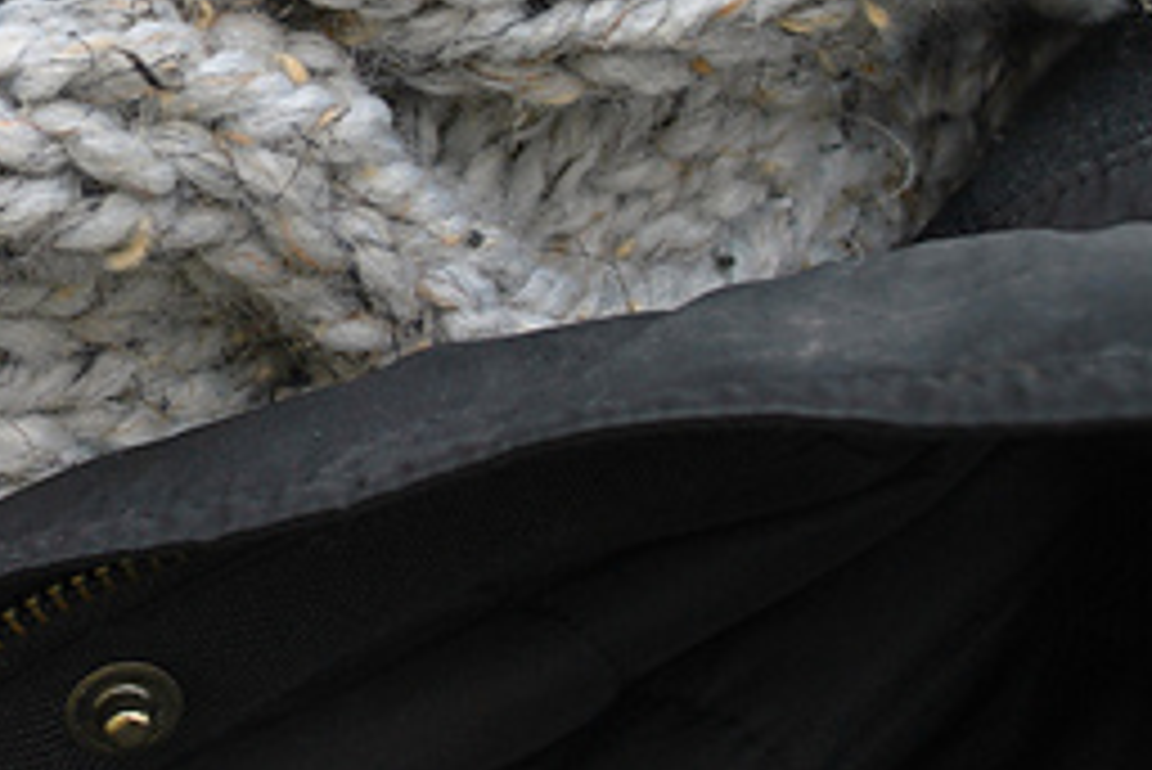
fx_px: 3362
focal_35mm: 105
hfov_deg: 19.0
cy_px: 23
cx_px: 45
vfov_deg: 12.9
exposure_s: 1/125
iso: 140
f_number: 5.6
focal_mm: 28
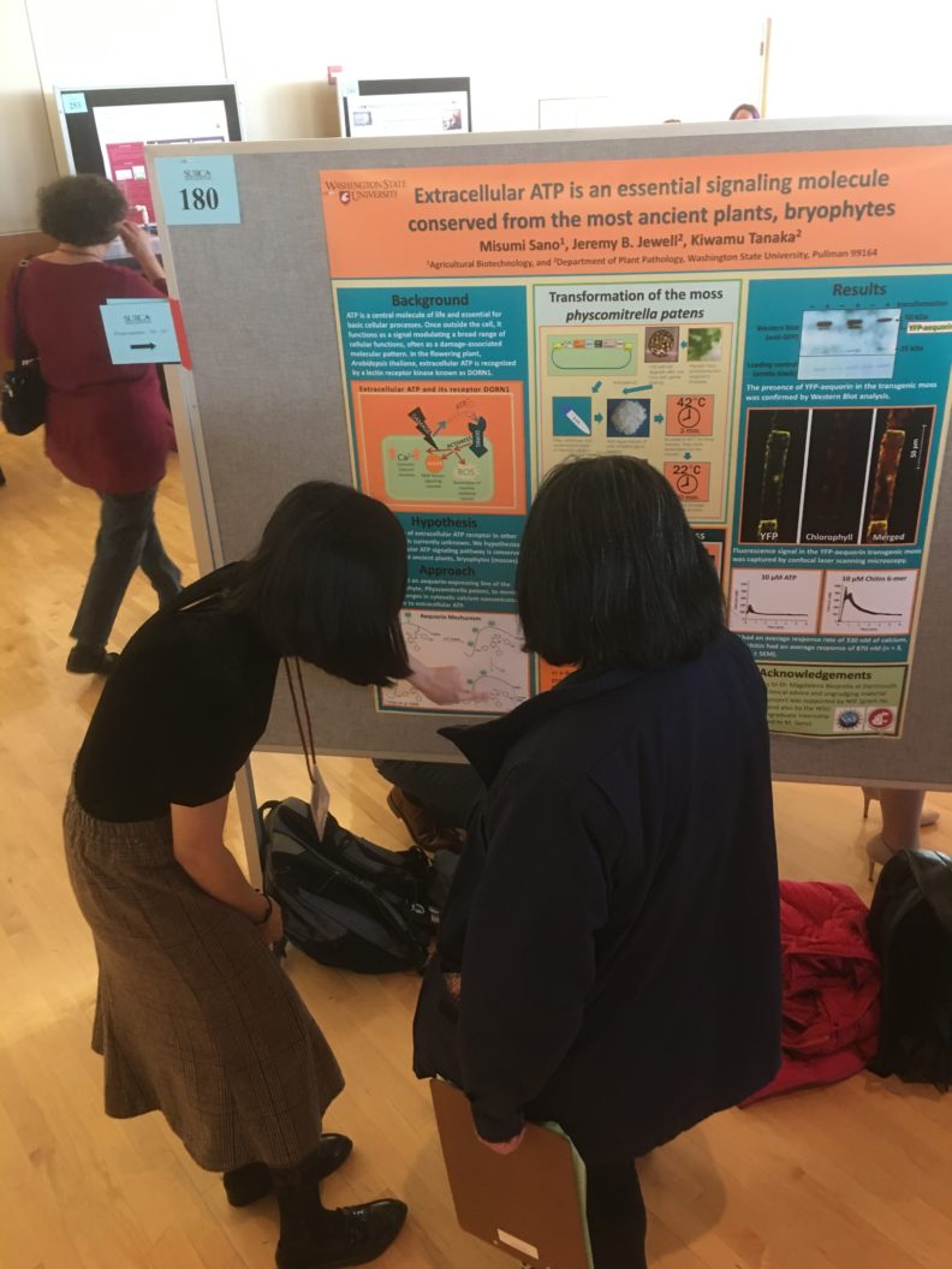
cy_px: 634
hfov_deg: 48.2
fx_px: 1063
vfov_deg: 61.7
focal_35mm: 29
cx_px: 476
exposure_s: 1/15
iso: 64
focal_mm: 4.15
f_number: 2.2
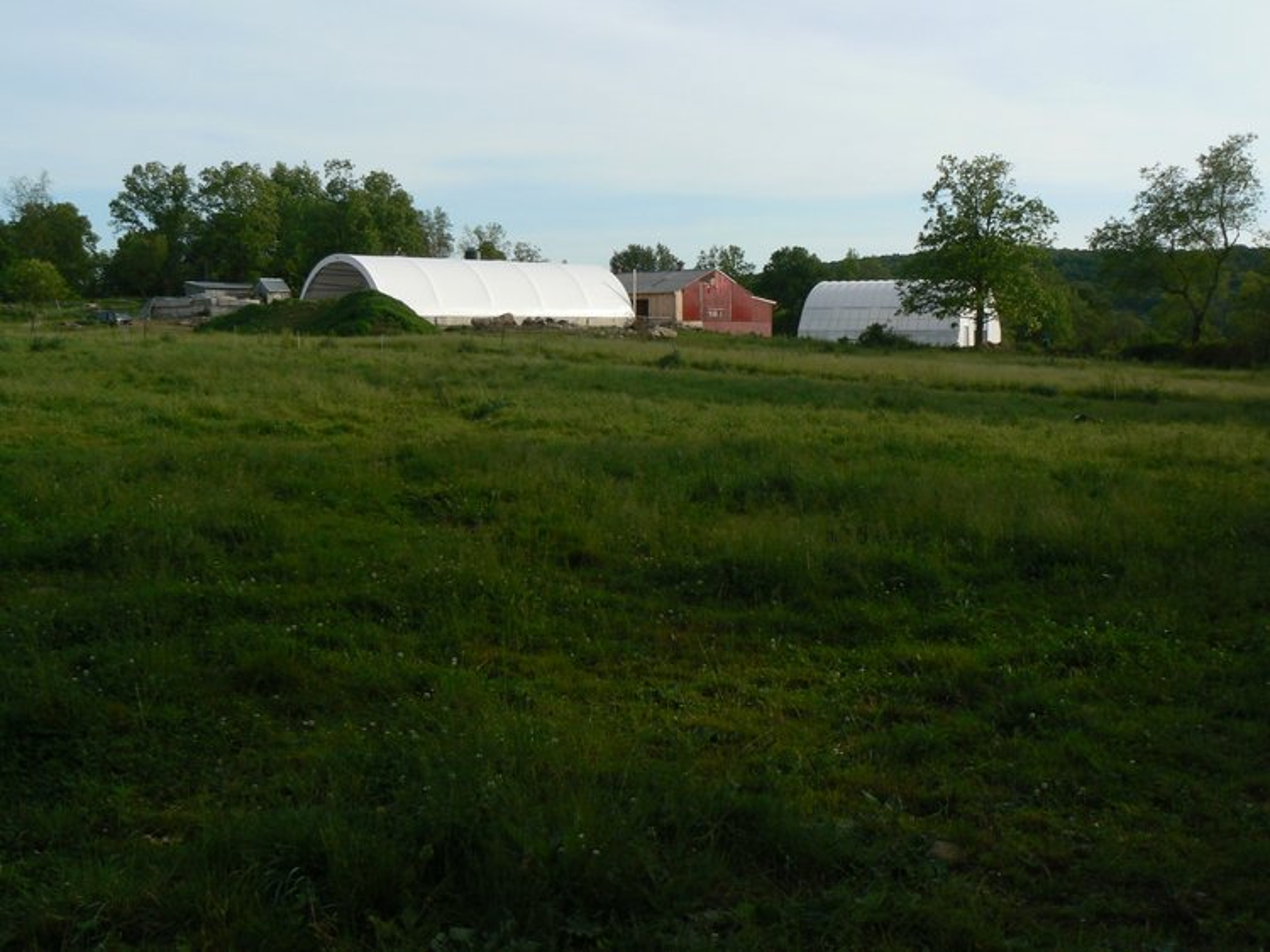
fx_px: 1320
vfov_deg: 39.6
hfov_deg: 51.4
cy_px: 476
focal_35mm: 36
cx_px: 635
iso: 80
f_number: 5.6
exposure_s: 1/320
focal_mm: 6
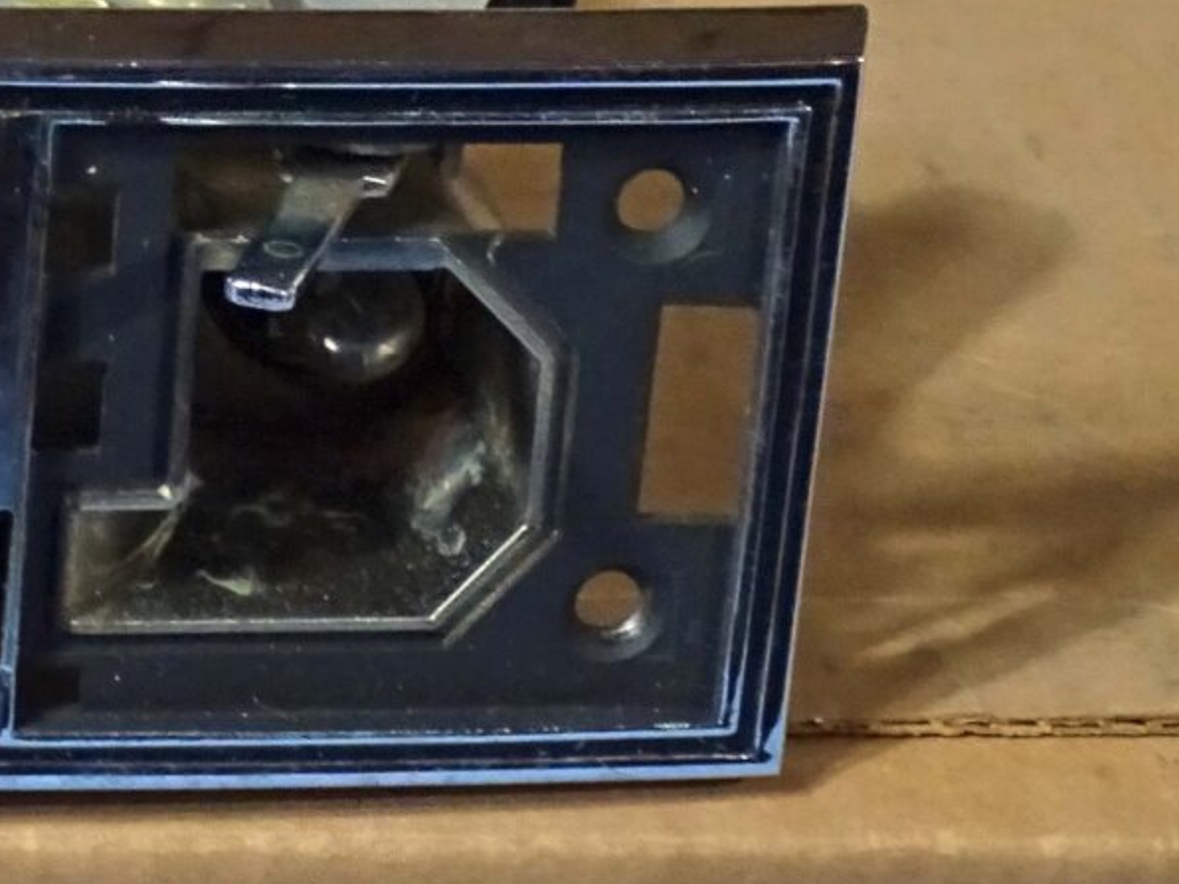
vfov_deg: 9.0
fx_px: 5620
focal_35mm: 165
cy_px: 148
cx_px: -433
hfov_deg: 11.6
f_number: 4.5
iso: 800
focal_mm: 8.18
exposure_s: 1/15
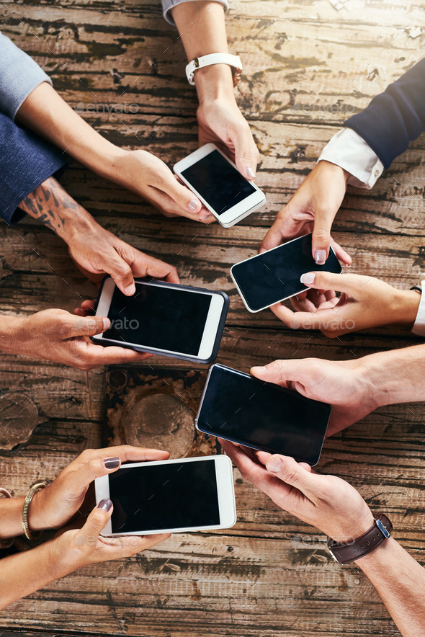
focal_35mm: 50
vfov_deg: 39.6
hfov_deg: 27.0
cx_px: 212
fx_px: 885
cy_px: 318
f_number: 2.8
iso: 200
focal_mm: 50
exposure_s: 1/400
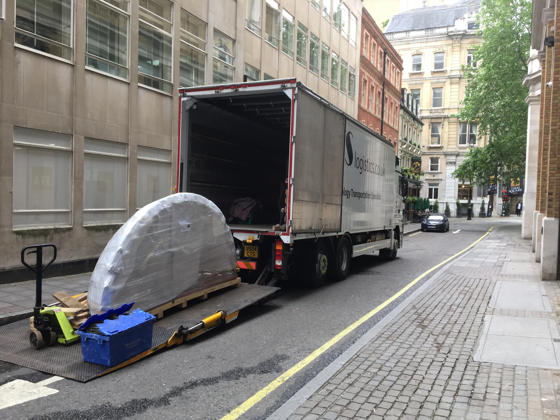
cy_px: 210
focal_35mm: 29
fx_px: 469
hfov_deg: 61.7
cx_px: 280
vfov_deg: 48.2
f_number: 2.2
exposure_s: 1/100
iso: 32
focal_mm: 4.15
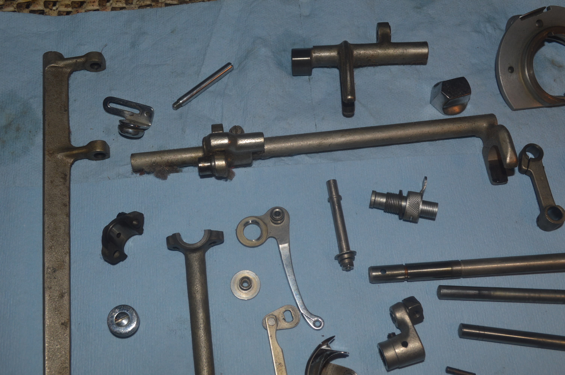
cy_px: 188
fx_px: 564
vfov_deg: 36.8
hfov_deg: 53.2
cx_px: 282
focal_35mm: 36
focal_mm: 24
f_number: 8
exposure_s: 1/60
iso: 100
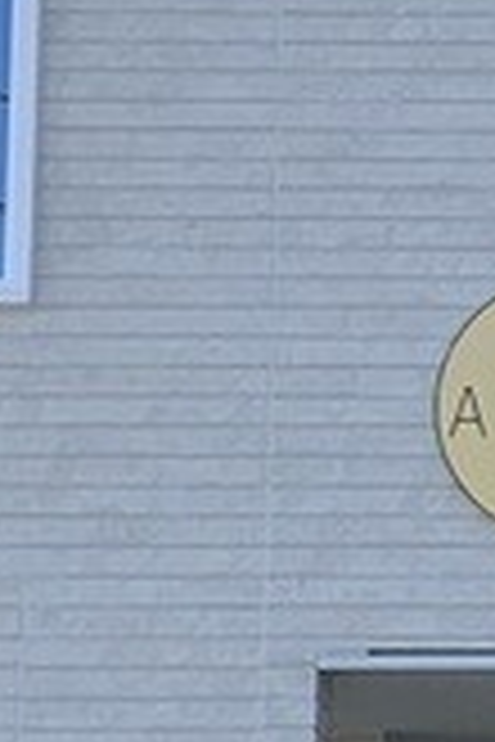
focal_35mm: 219
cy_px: 598
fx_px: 4517
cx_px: 1033
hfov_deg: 6.1
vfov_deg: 9.4
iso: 25
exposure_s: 1/1266
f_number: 1.8
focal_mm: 4.25
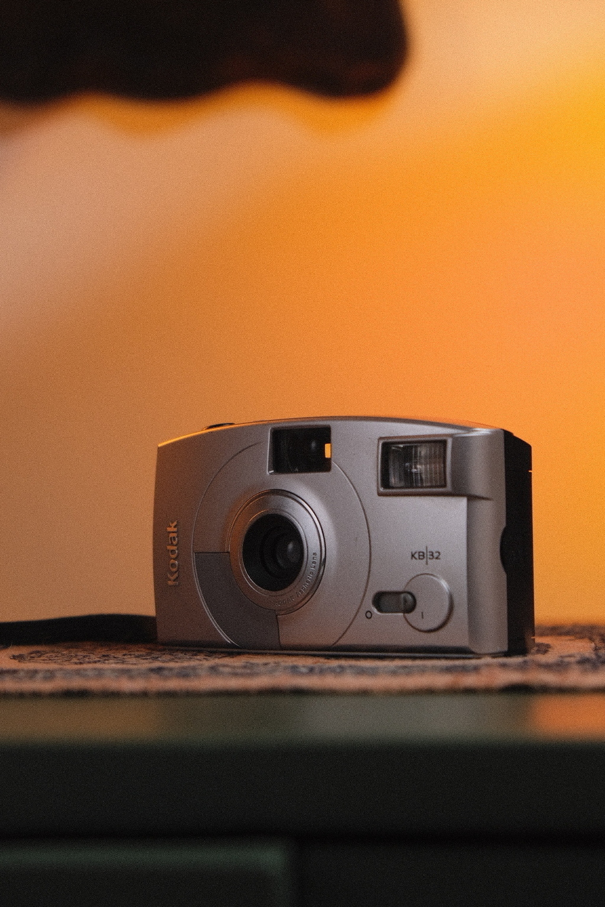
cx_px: 302
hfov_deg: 16.5
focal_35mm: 83
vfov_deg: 24.5
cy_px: 454
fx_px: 2092
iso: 640
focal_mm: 55
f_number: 4
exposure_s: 1/100
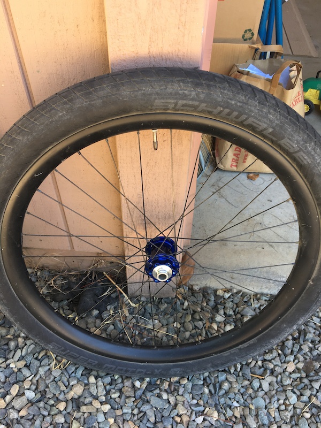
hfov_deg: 48.2
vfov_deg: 61.7
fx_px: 359
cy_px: 214
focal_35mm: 29
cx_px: 160
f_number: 2.2
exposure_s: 1/60
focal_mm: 4.15
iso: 25
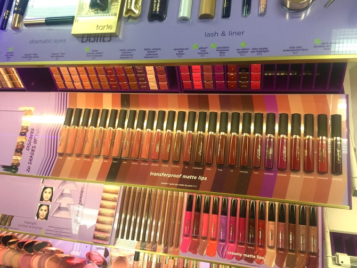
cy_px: 134
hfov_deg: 61.7
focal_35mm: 29
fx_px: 299
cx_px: 178
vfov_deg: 48.2
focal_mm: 4.15
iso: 32
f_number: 2.2
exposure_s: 1/40
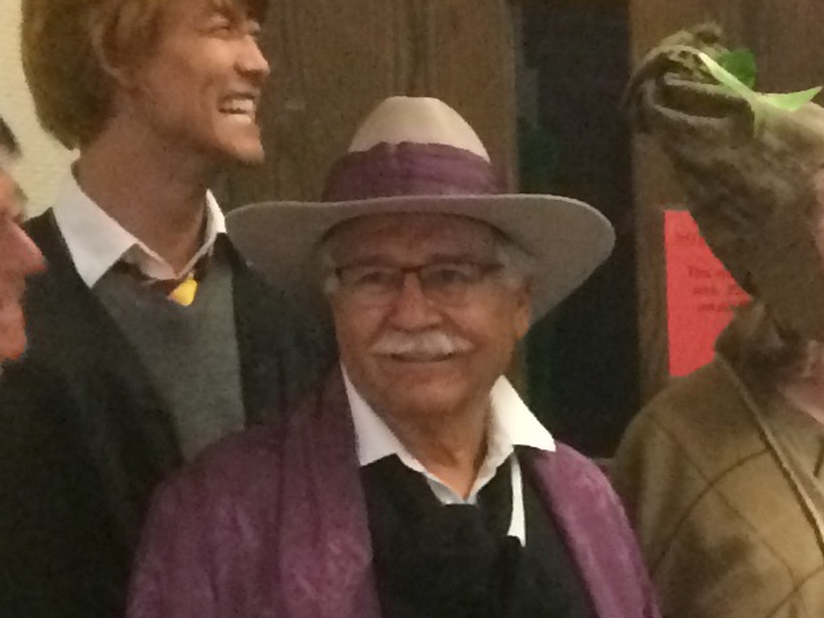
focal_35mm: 151
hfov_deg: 12.3
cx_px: 1348
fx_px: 3594
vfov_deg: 9.3
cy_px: 1173
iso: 320
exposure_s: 1/15
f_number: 2.2
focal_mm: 4.15
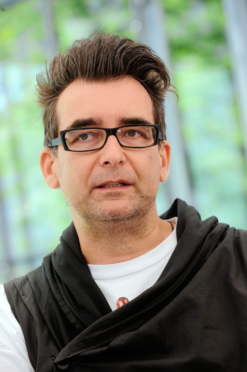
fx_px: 1340
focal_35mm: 130
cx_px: 124
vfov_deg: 15.8
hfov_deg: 10.5
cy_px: 186
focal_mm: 130
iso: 800
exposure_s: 1/200
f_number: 7.1
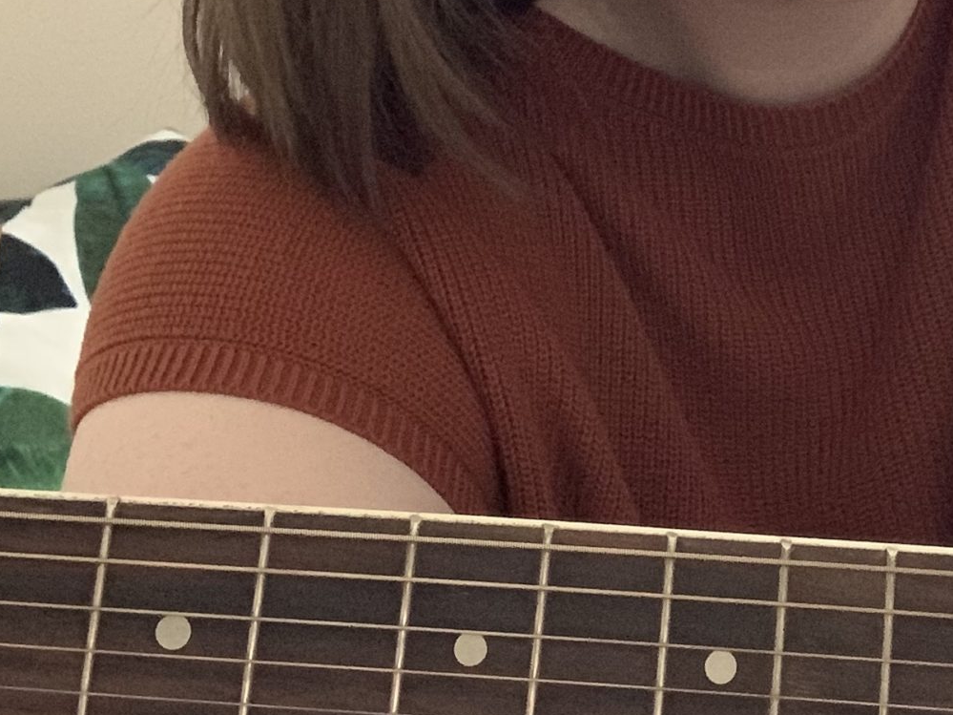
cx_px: 774
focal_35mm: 82
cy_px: 48
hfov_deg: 23.5
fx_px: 2257
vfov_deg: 17.7
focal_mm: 2.87
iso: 640
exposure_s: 1/18
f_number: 2.2
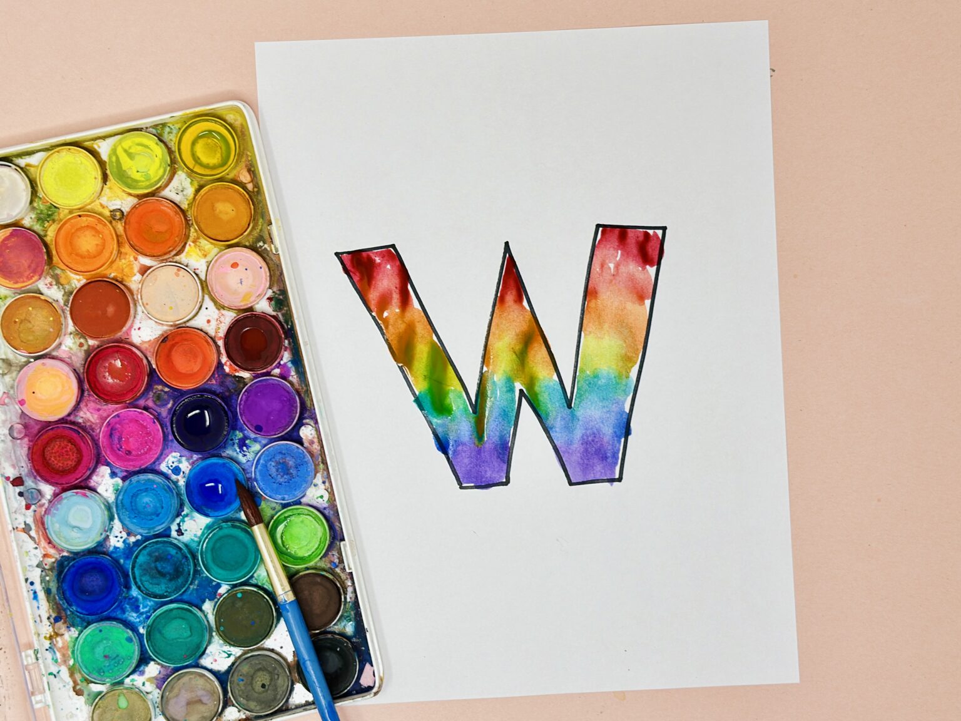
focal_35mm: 48
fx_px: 1333
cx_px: 480
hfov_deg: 39.7
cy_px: 360
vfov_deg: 30.3
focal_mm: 6.86
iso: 80
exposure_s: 1/132
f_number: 1.78
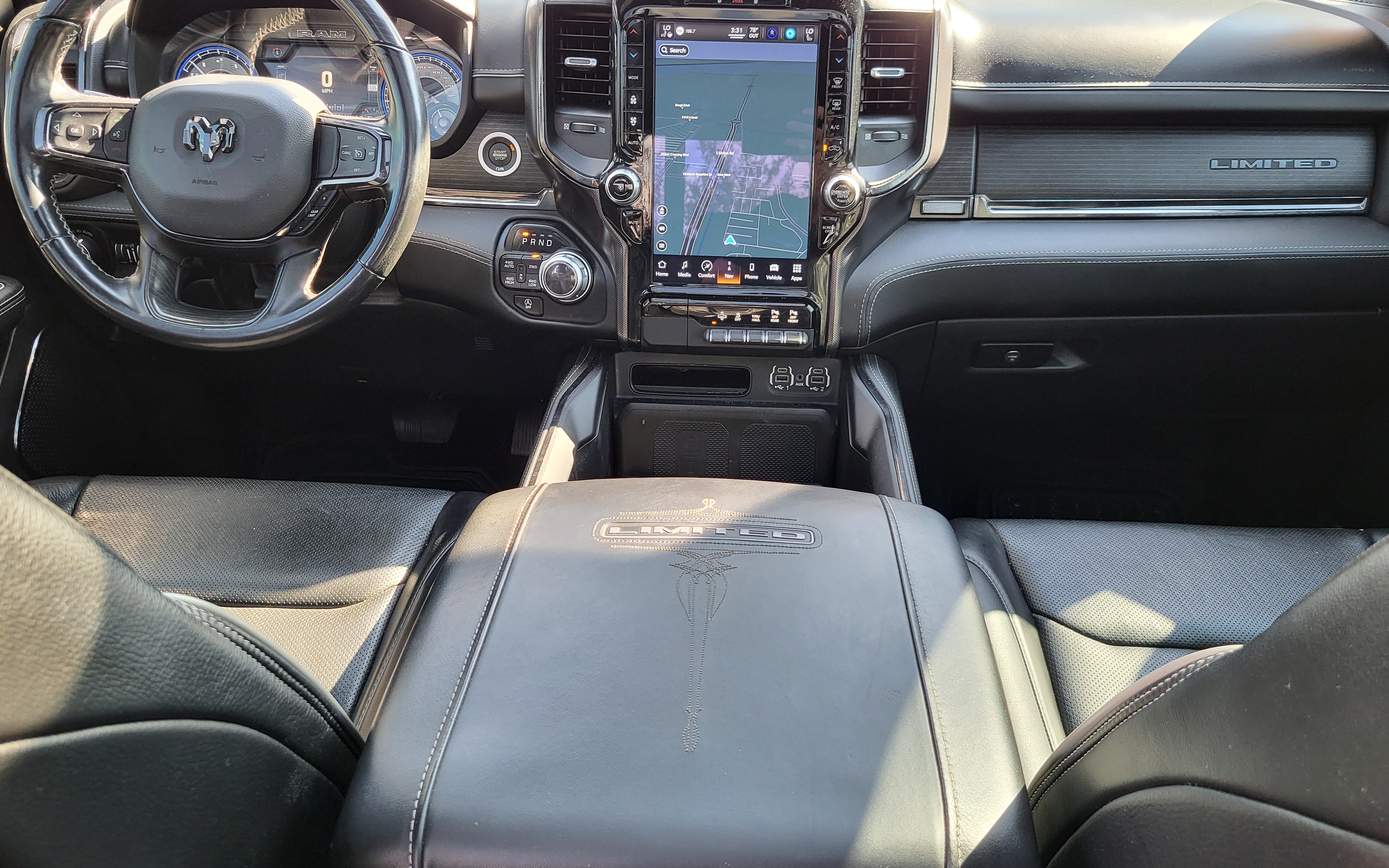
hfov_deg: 66.5
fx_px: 1060
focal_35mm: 28
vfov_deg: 44.5
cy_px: 426
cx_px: 693
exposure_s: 1/120
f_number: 1.8
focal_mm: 5.4
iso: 125
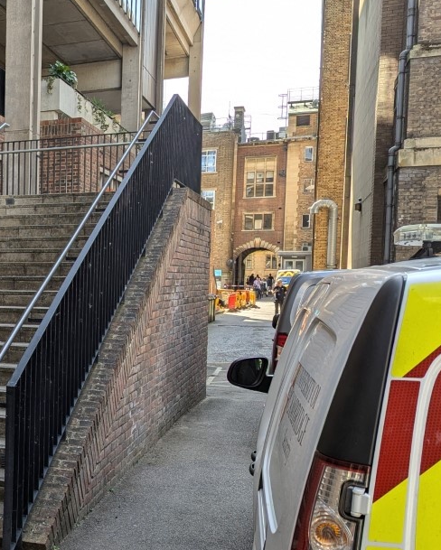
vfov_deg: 40.2
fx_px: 750
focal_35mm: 46
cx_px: -47
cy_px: 327
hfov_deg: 29.5
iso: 28
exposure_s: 1/494
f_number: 1.85
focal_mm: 6.81
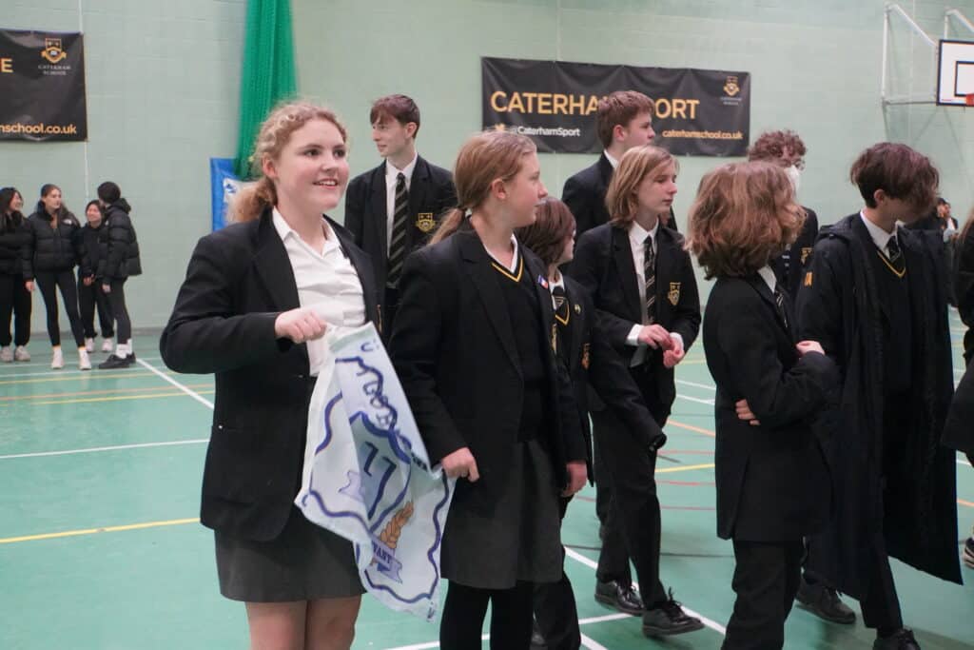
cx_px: 487
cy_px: 325
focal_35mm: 45
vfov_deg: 29.9
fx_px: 1218
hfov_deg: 43.6
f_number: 4
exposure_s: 1/160
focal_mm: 30
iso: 10000
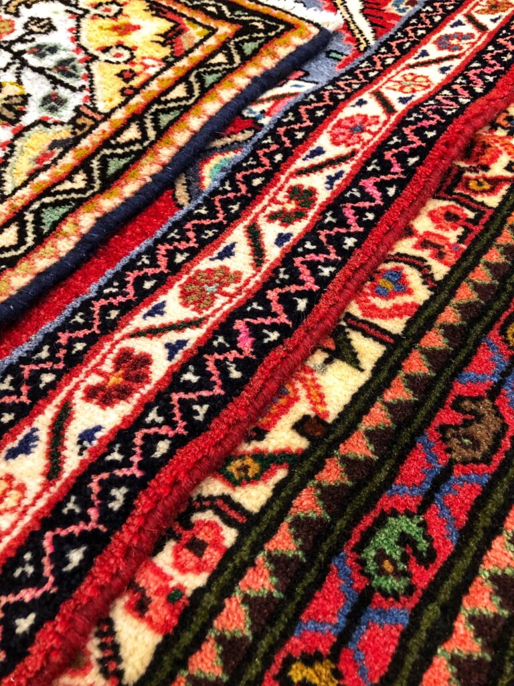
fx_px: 554
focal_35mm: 28
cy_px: 343
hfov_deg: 49.7
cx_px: 257
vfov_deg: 63.4
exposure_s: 1/17
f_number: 1.8
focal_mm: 3.99
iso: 100
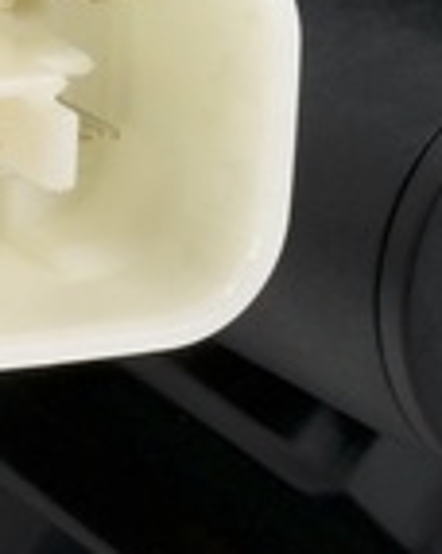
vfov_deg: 4.5
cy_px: 110
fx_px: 7030
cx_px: 19
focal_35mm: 429
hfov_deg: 3.6
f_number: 22
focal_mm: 49
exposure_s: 1/15
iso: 200
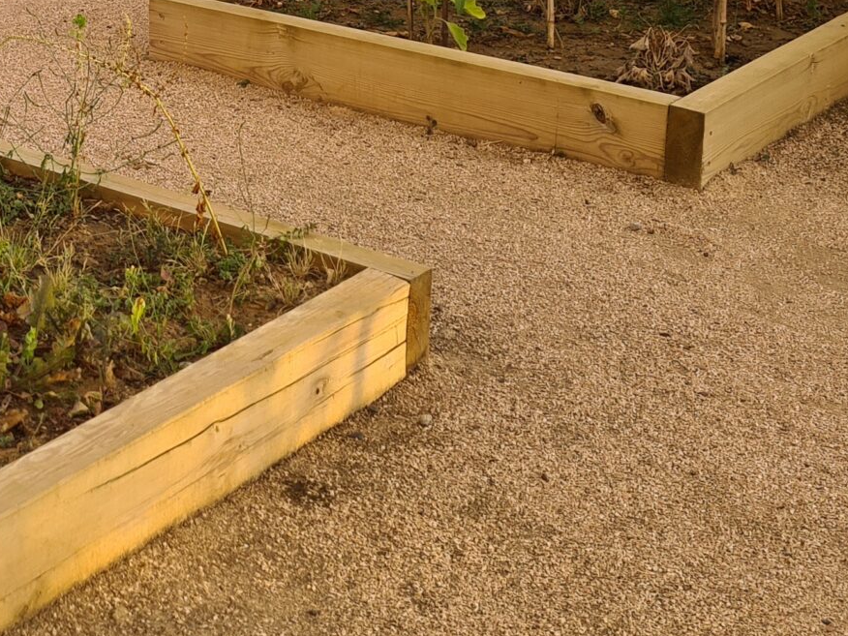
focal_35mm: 76
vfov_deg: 18.1
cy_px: -181
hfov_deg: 24.3
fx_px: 1862
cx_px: -29
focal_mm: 5.4
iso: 50
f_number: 1.8
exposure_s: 1/439
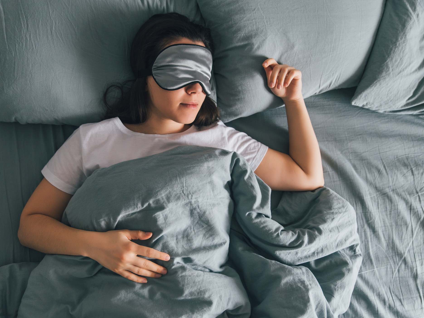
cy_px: 160
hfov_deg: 52.6
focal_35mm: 35
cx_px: 208
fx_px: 429
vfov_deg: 40.7
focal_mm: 32
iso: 500
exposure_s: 1/125
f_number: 2.8
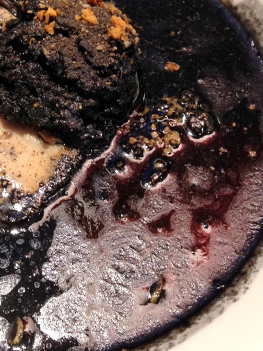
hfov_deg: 22.7
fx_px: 638
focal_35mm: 63
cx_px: 21
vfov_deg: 30.3
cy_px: 98
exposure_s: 1/20
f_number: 2.4
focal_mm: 4.12
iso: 125
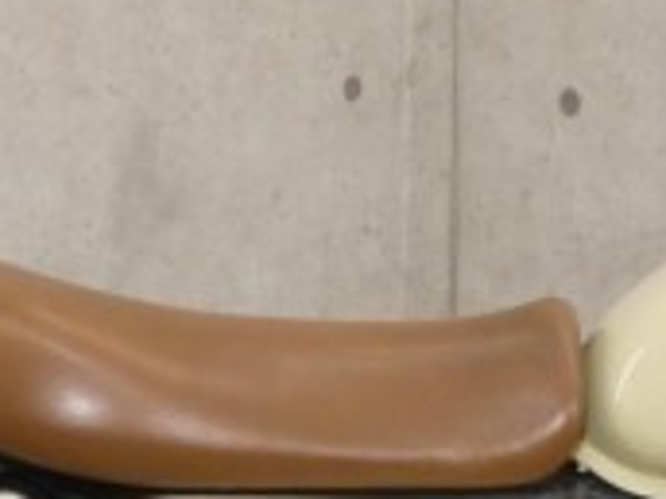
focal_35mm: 197
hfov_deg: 10.0
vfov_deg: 7.5
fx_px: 3790
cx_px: 670
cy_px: 503
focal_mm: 5.8
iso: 500
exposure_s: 1/80
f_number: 4
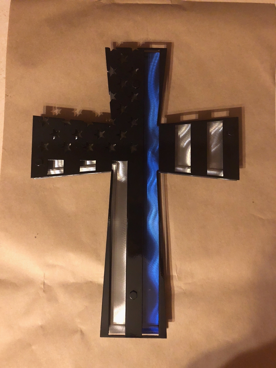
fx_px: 298
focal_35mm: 28
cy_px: 184
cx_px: 138
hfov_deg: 49.7
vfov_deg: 63.4
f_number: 1.8
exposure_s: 1/4
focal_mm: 3.99
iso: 100
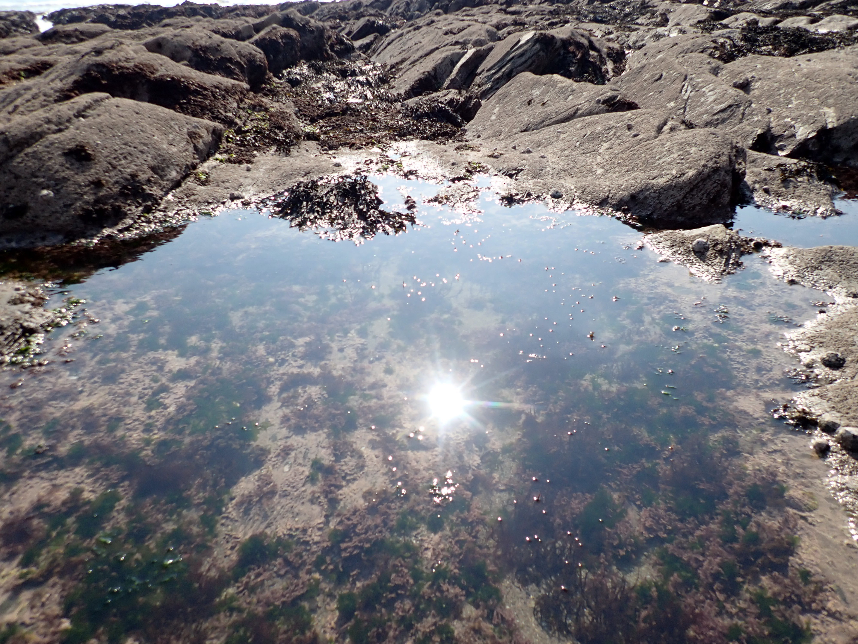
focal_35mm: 25
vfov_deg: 54.9
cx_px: 429
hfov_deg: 69.4
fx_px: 620
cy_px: 322
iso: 100
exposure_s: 1/125
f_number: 8
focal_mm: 4.5
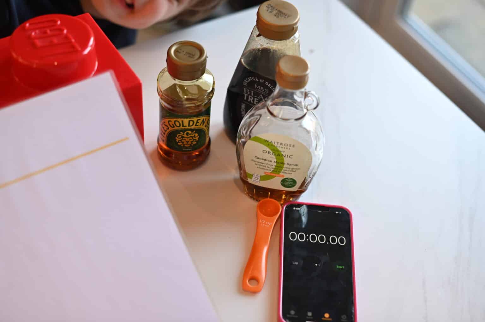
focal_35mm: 50
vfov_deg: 27.0
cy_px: 161
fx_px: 673
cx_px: 242
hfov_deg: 39.6
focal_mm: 50
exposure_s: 1/160
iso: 400
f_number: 2.8
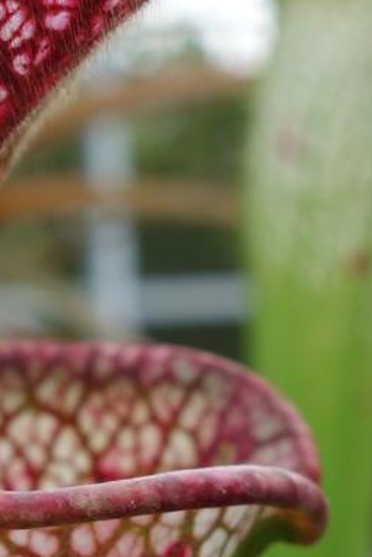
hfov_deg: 12.4
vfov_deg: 17.9
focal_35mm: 110
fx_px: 1703
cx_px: 36
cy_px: 611
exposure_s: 1/100
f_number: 4
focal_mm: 10.4
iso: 125
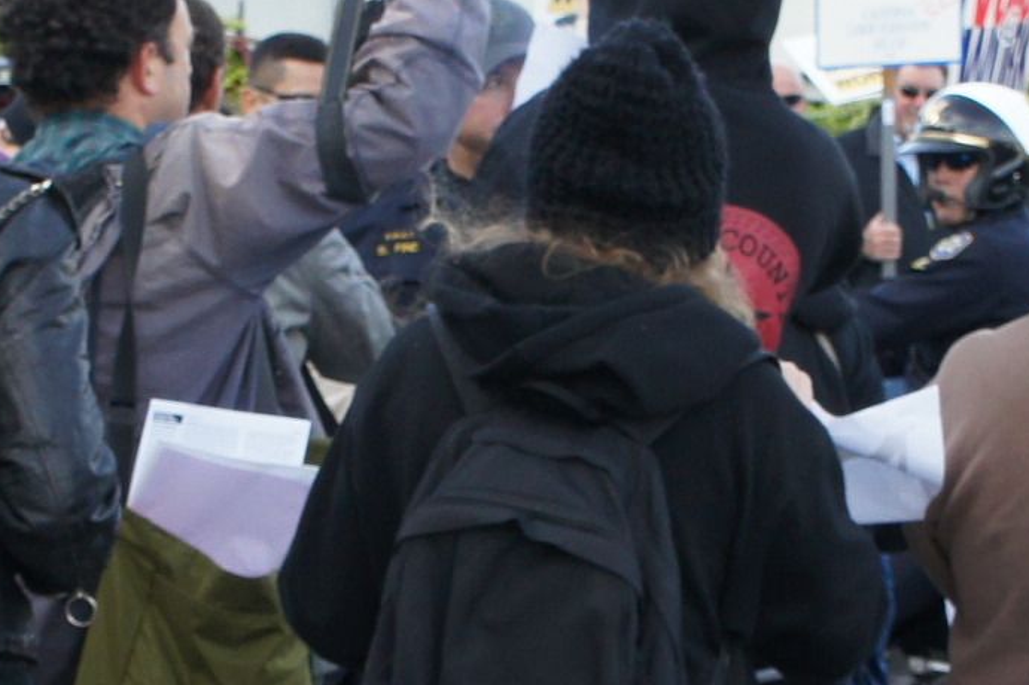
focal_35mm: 181
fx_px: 5183
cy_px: 602
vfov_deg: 7.5
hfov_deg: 11.3
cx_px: 465
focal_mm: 25
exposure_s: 1/160
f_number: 6.3
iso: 320
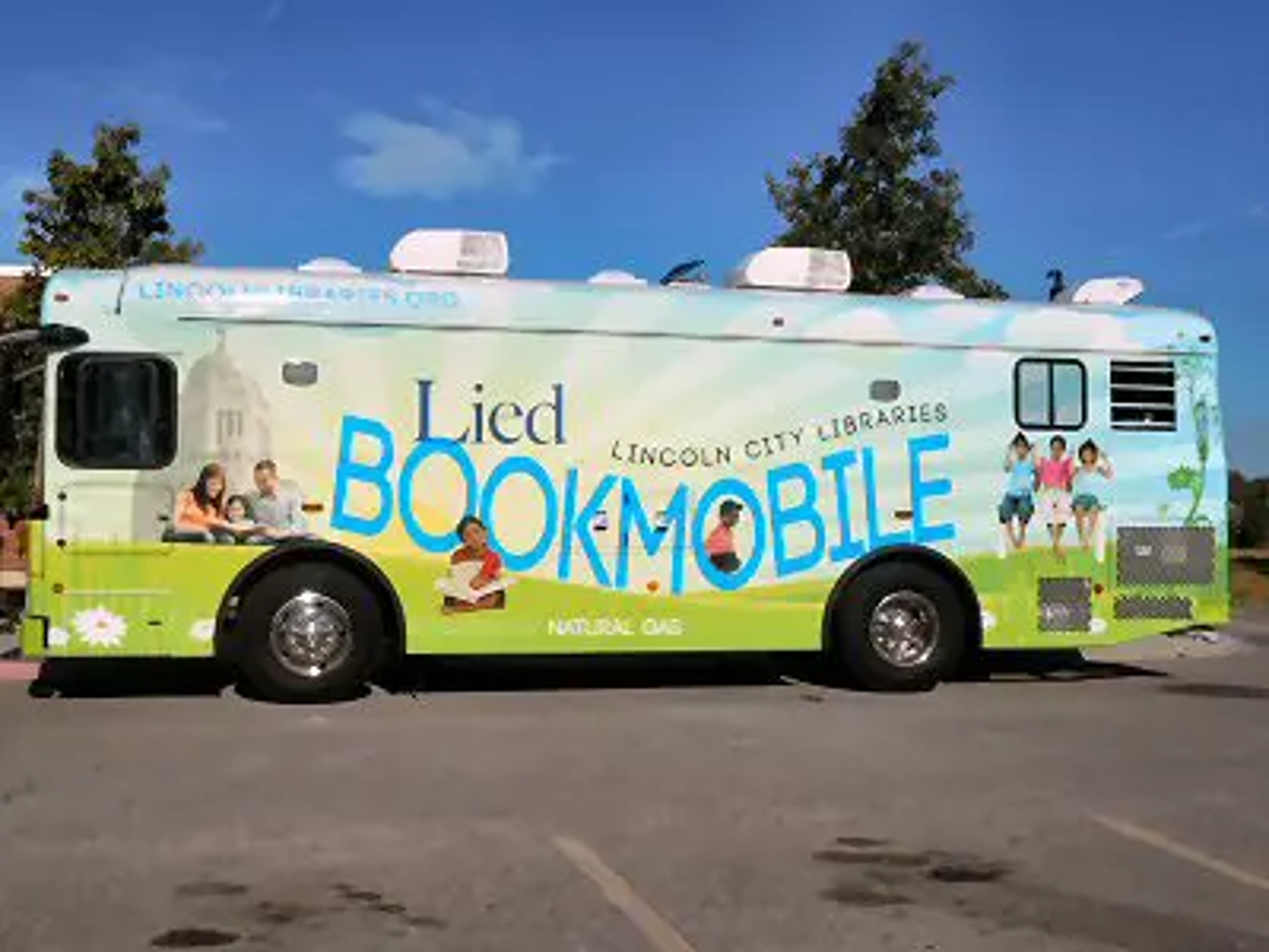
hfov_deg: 42.1
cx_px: 634
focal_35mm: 45
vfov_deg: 32.2
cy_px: 476
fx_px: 1650
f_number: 9.2
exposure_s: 1/500
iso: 100
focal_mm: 8.1
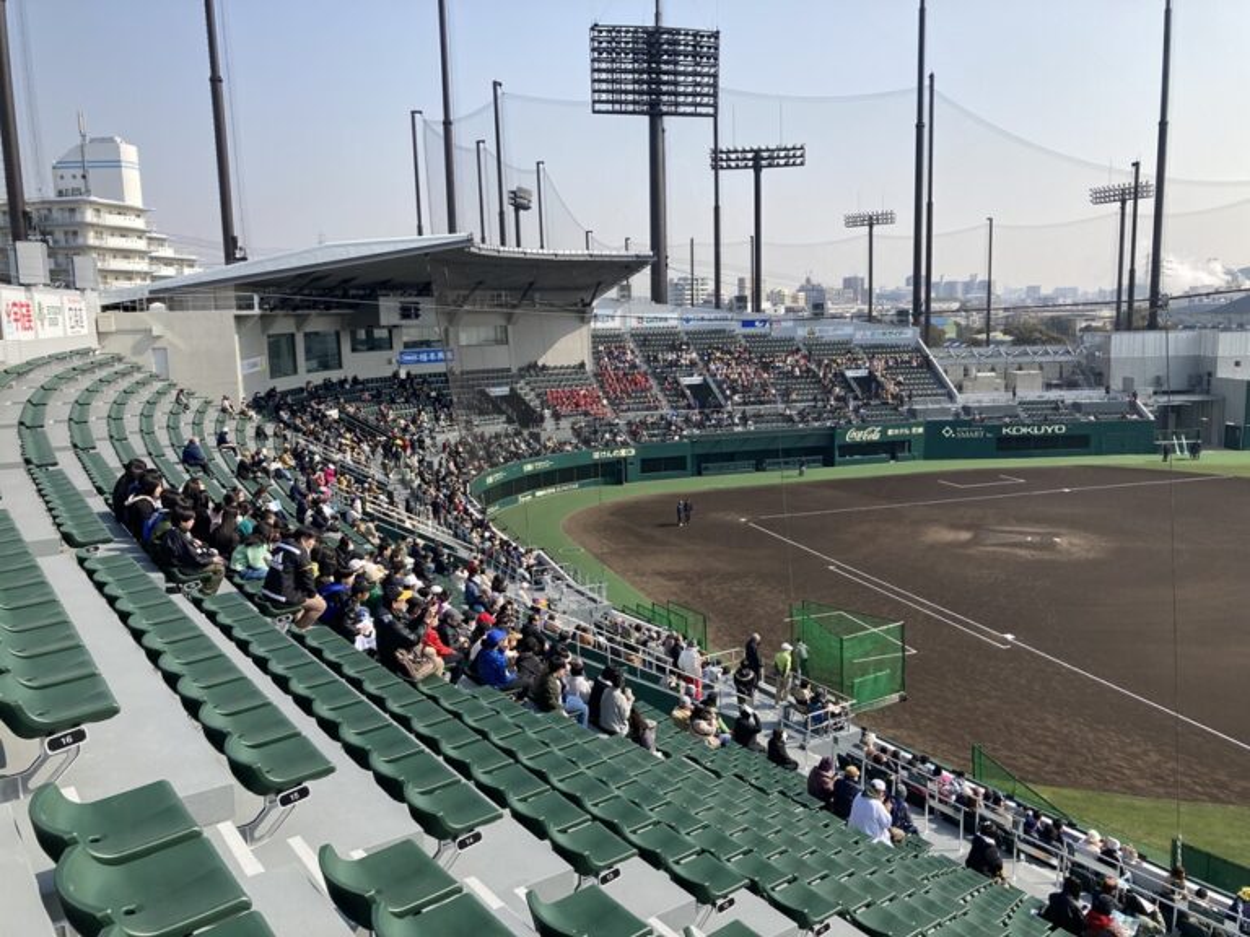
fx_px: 1011
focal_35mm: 28
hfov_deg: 63.4
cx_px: 625
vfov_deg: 49.7
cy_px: 468
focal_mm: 3.99
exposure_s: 1/1567
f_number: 1.8
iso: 20
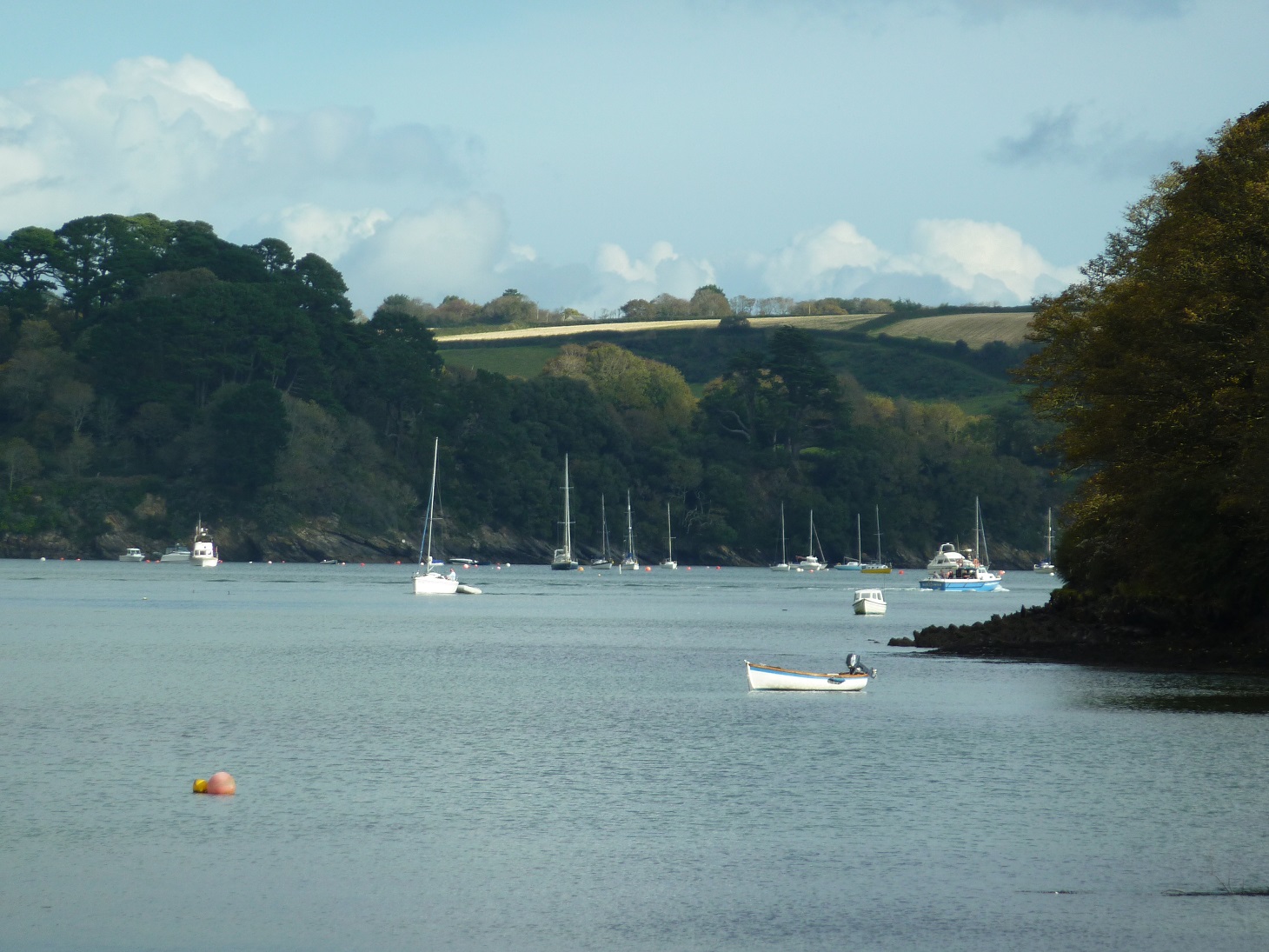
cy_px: 476
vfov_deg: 5.3
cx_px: 634
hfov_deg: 7.1
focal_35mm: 278
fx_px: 10191
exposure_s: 1/500
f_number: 4.8
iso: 80
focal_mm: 45.7
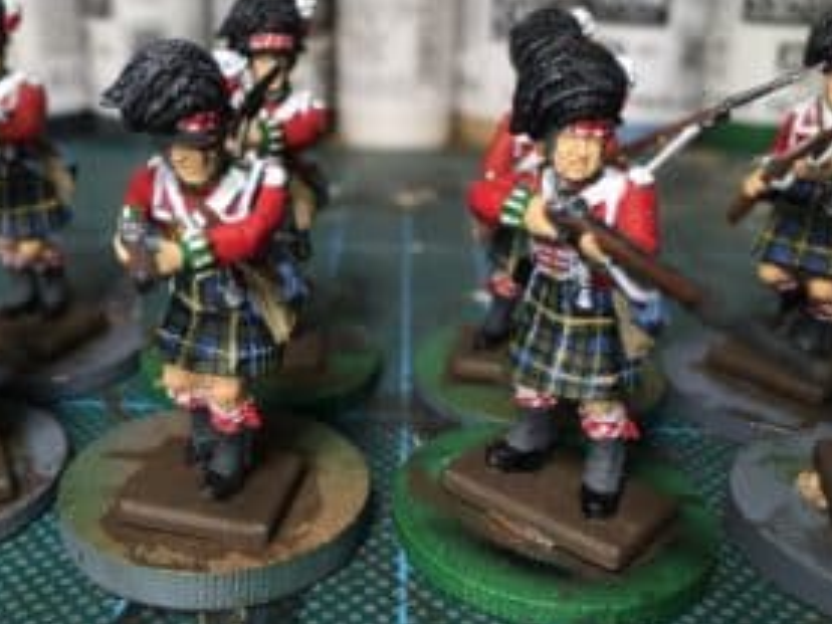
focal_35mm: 40
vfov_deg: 35.7
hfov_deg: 46.4
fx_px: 961
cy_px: 225
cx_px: 310
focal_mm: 4.15
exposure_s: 1/100
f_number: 2.2
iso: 40
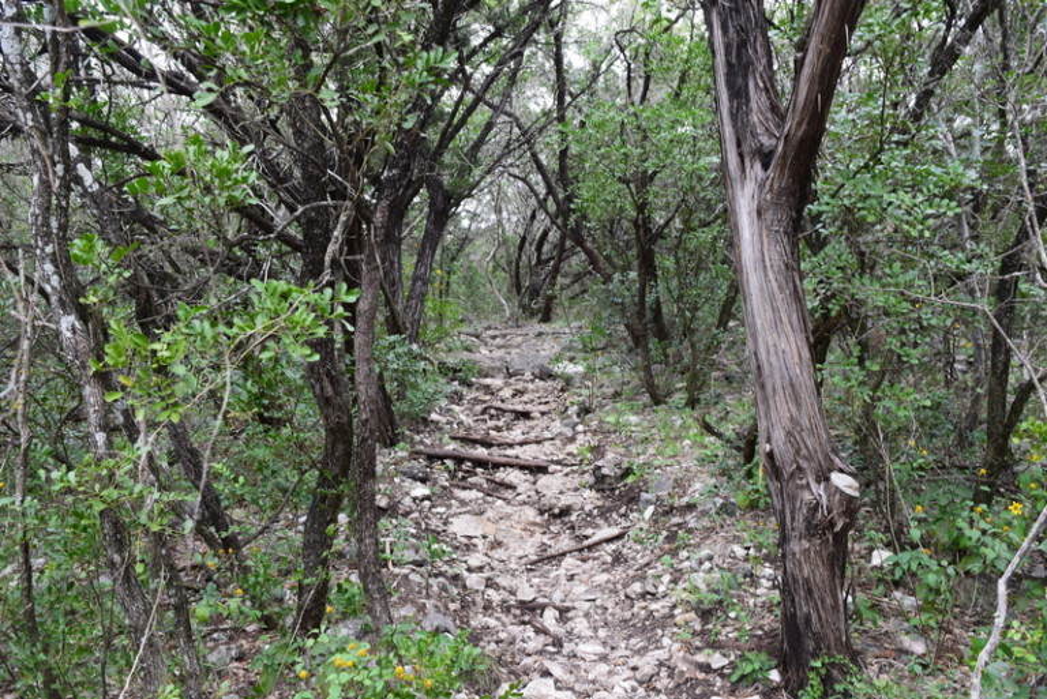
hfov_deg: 59.5
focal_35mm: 32
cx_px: 524
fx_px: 917
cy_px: 350
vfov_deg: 41.8
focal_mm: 21
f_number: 7.1
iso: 400
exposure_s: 1/40
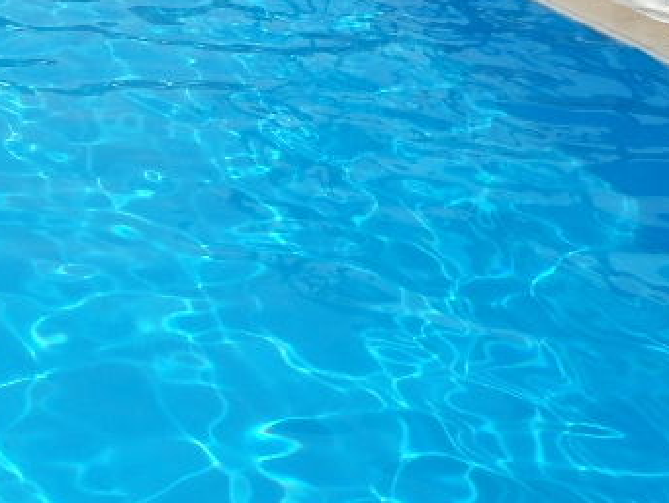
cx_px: -112
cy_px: -119
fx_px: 1470
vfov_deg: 18.3
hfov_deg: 23.6
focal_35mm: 76
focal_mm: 4.7
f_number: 8
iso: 80
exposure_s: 1/320
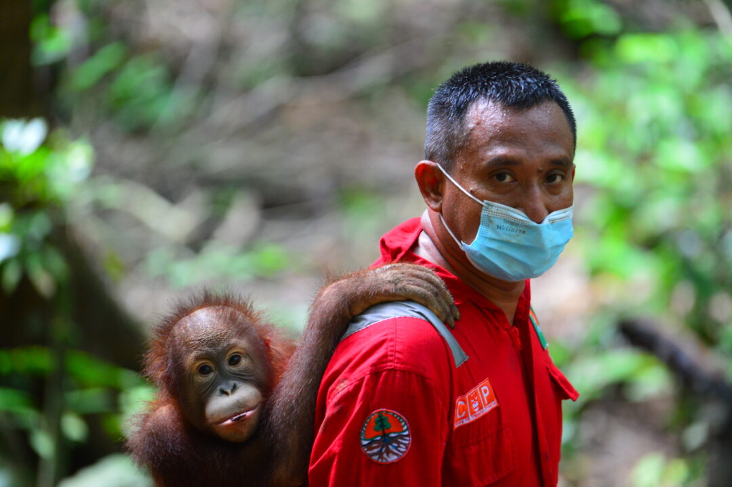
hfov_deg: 12.1
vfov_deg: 8.1
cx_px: 366
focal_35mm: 170
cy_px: 244
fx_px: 3455
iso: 3200
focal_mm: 170
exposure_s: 1/250
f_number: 2.8
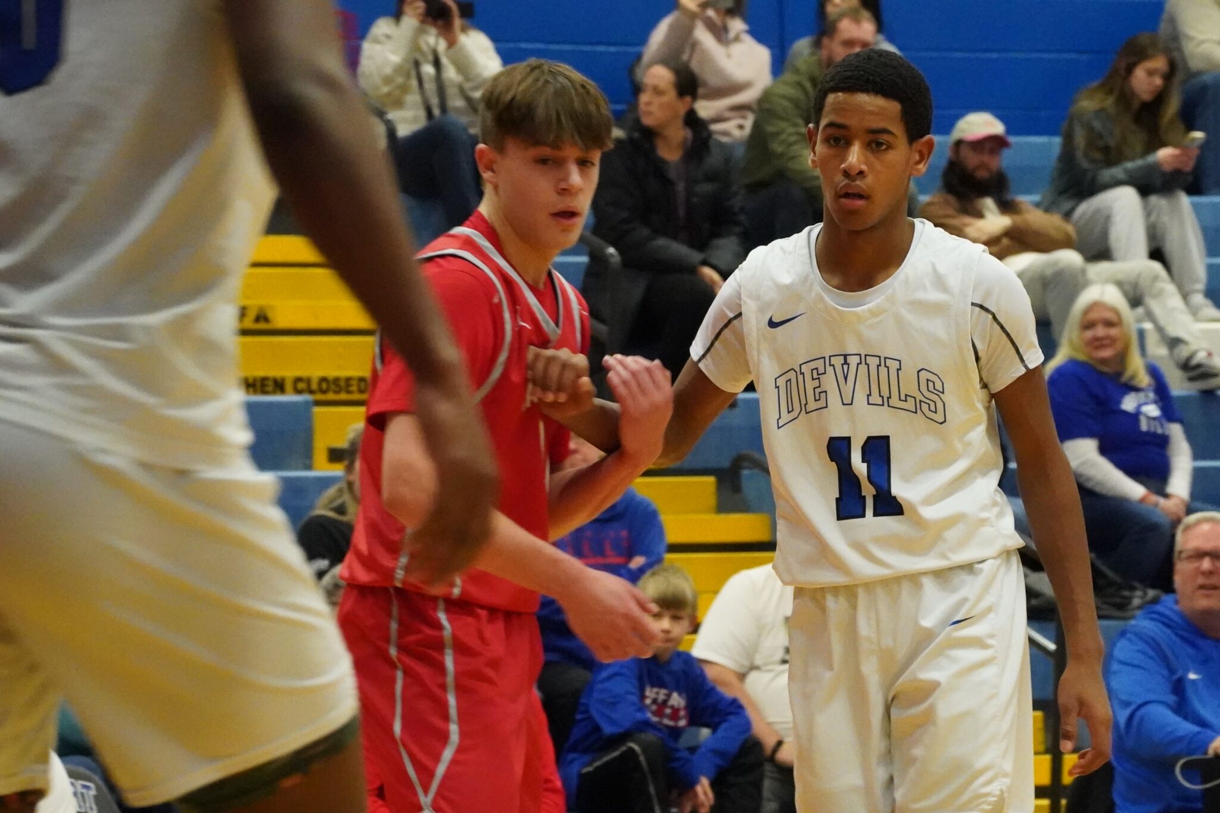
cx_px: 610
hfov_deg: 8.2
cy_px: 406
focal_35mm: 250
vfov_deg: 5.5
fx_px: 8471
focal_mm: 167
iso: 20000
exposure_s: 1/125
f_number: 11
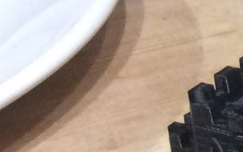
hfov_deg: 9.1
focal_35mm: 200
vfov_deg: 6.4
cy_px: 315
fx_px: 1324
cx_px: 652
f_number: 2.4
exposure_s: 1/25
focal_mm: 3.3
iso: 160
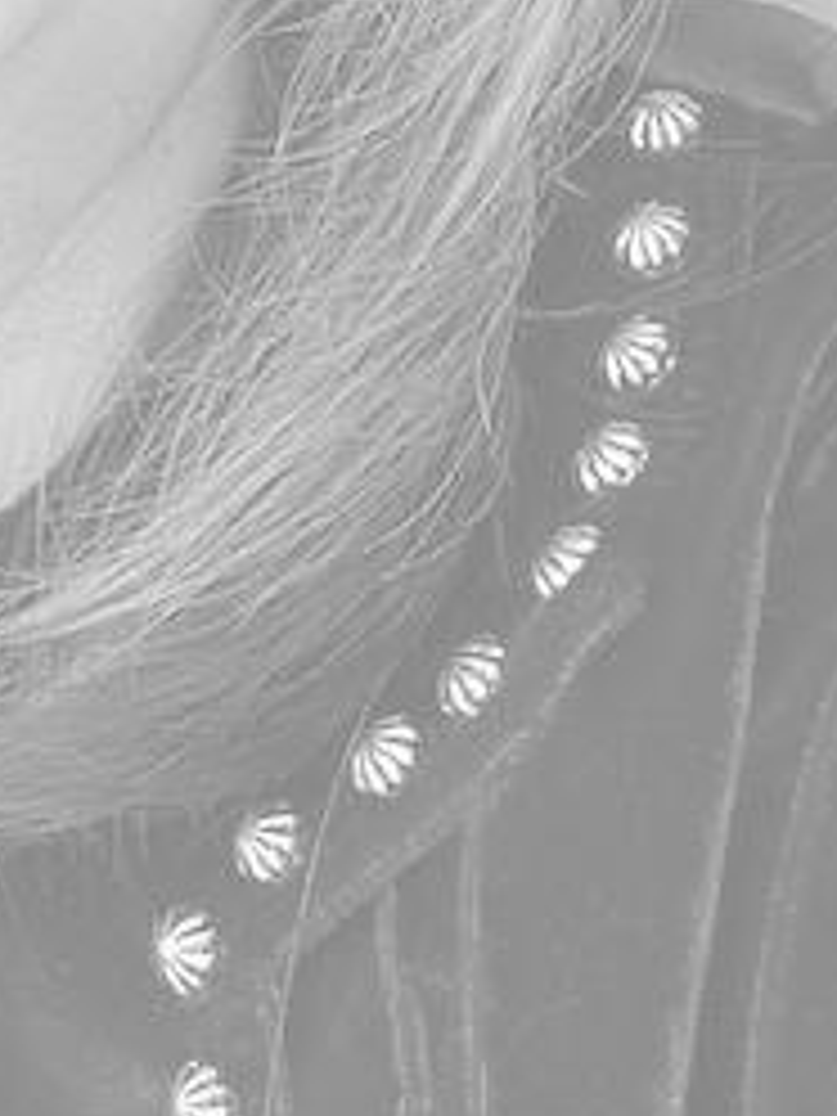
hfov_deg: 12.2
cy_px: -306
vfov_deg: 16.1
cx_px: -392
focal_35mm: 116
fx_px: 3740
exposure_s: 1/122
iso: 40
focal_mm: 2.71
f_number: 2.2
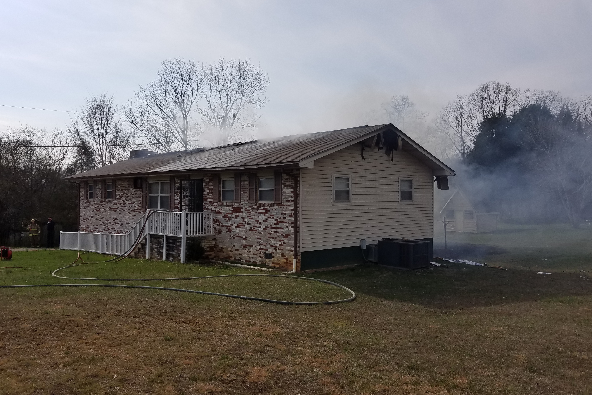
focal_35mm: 28
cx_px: 287
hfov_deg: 65.5
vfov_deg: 46.4
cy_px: 196
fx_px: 460
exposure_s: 1/5632
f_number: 1.7
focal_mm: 4.2
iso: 40
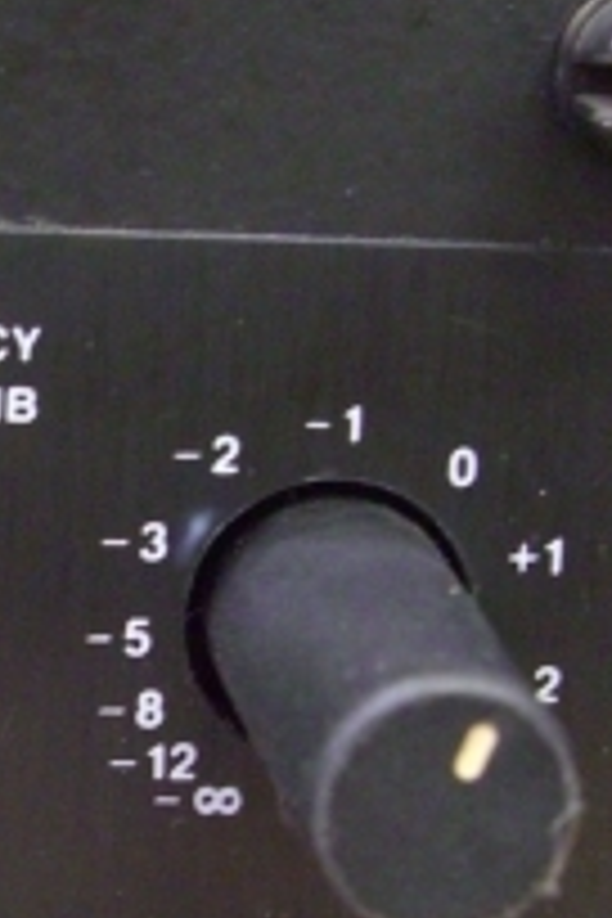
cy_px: 742
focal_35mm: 124
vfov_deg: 16.4
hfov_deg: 10.8
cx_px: -148
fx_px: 3162
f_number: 2.8
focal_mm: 7.9
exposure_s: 1/25
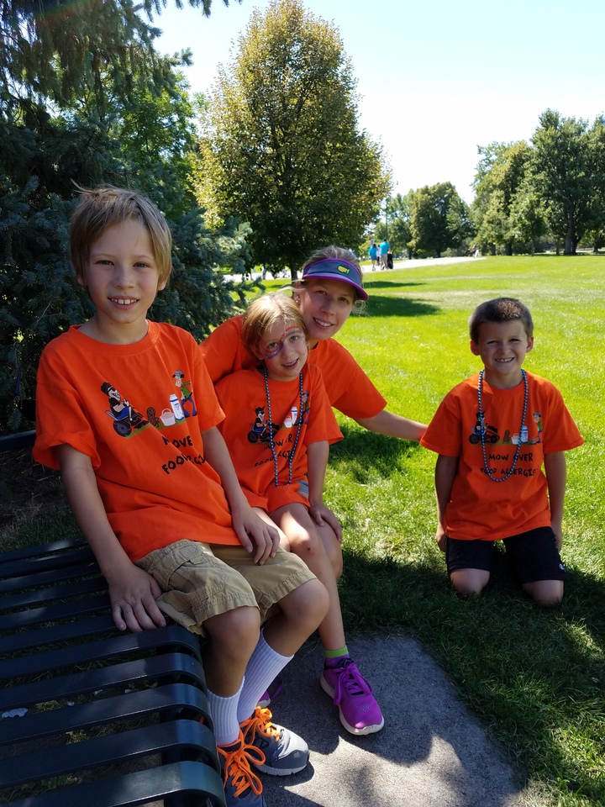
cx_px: 302
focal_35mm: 26
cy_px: 404
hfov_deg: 53.1
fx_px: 606
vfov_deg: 67.3
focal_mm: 4.2
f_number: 1.7
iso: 50
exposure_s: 1/786
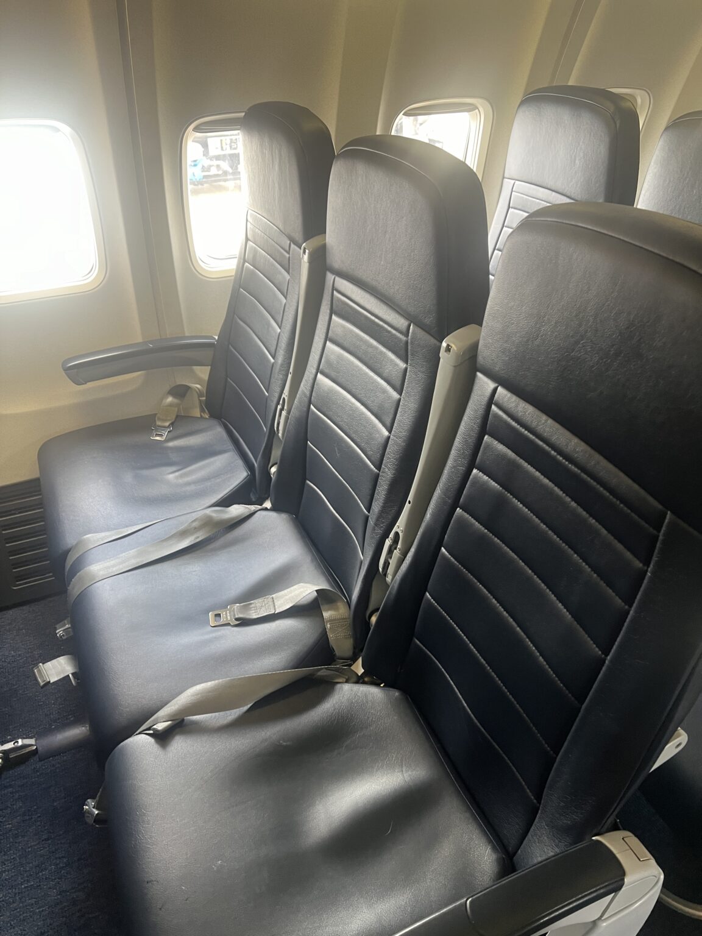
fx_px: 703
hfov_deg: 53.1
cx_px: 351
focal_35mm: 26
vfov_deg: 67.3
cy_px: 468
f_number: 1.5
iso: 125
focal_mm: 5.7
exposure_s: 1/86
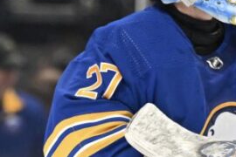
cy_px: 99
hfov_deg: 4.5
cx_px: 196
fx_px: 2983
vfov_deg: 3.0
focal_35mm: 455
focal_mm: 160
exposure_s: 1/2000
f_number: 2.8
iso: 3200
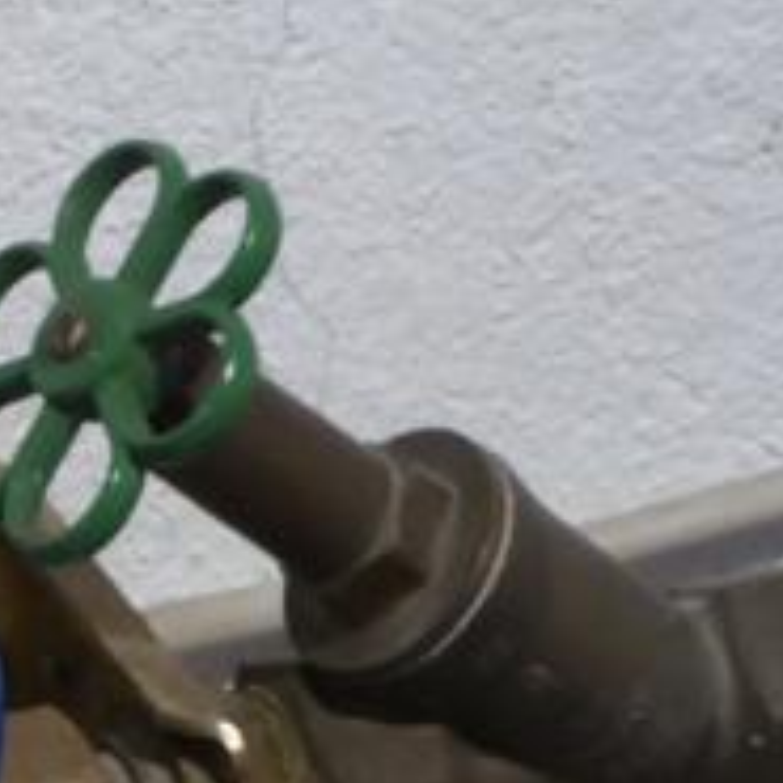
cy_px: 724
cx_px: -292
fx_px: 8368
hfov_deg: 5.3
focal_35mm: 327
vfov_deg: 5.3
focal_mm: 17.5
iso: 400
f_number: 5
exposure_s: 1/4
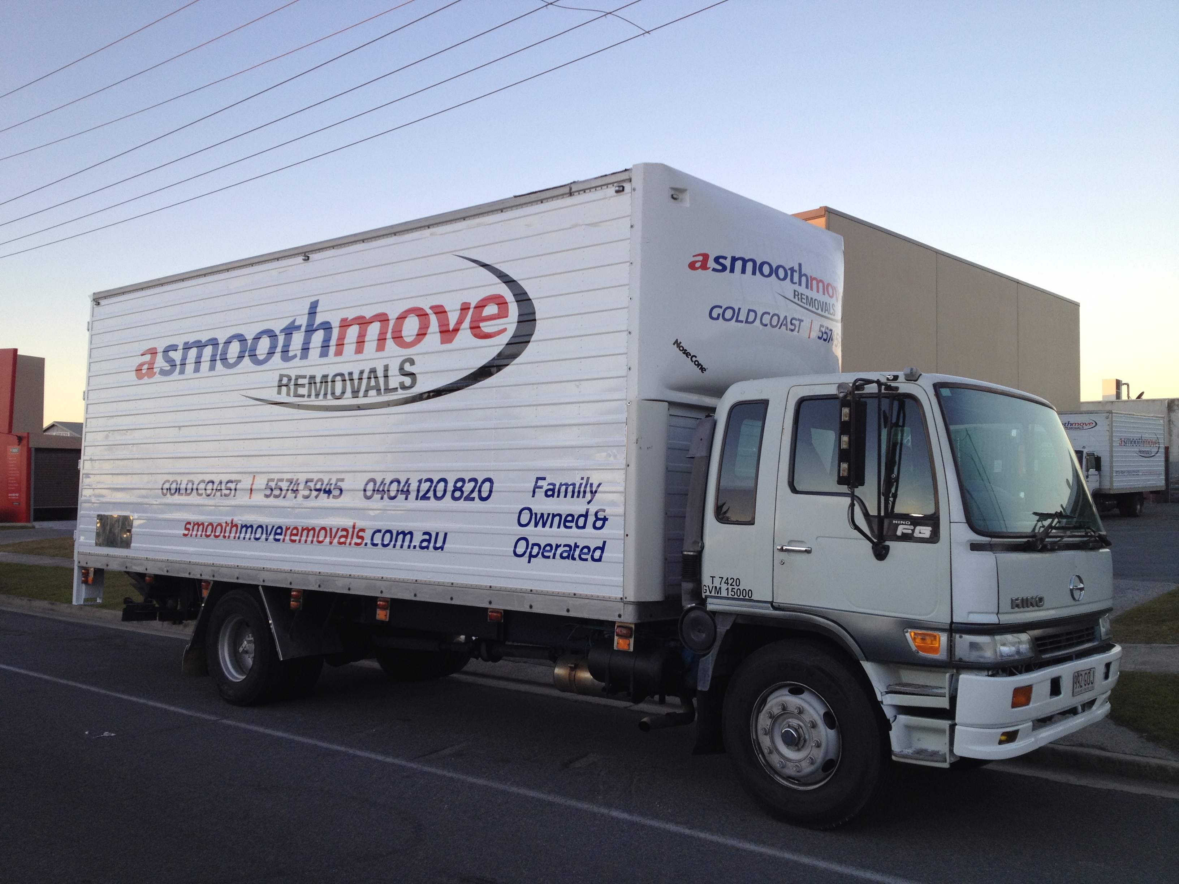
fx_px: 1192
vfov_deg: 40.7
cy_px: 442
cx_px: 590
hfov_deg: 52.6
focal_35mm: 35
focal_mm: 4.28
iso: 50
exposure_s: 1/141
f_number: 2.4
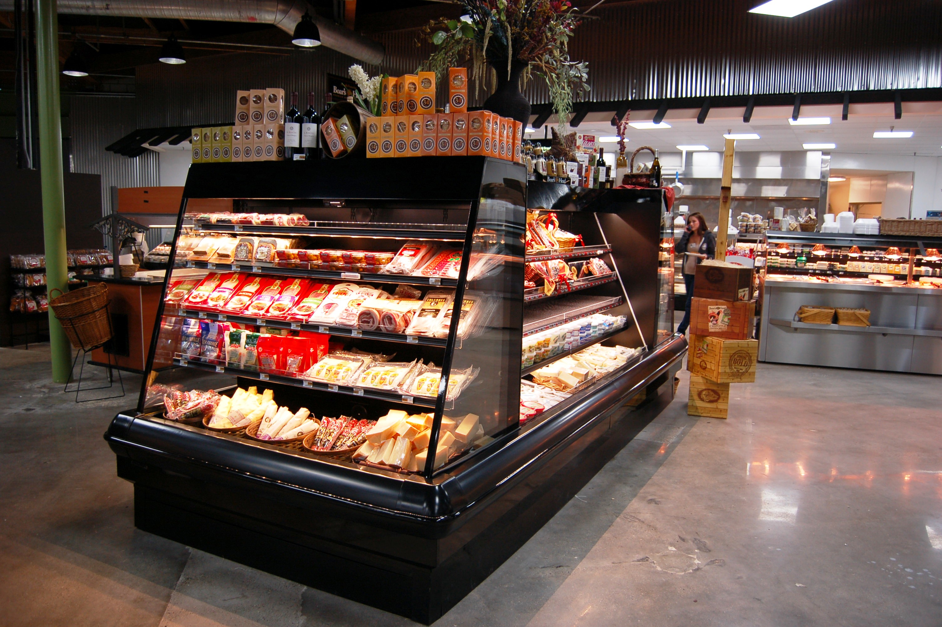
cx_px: 471
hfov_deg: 67.4
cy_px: 314
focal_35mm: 27
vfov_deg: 47.8
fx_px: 706
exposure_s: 1/40
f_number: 3.5
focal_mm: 18
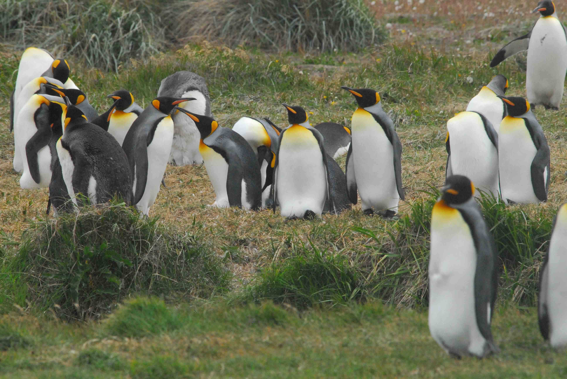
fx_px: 9461
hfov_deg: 3.4
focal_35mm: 600
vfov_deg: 2.3
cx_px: 284
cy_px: 190
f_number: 16
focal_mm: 400
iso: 1600
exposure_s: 1/1000
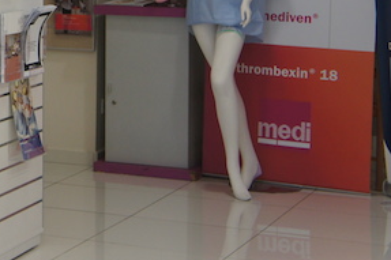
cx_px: -132
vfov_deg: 10.1
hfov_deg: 14.6
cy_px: -22
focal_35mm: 134
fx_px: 1454
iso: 500
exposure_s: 1/50
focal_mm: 32
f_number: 4.5
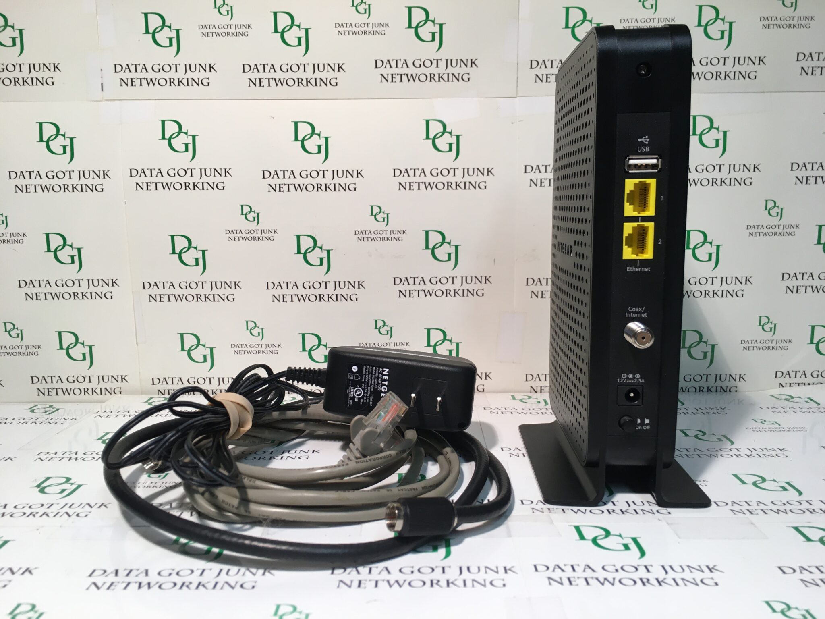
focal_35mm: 29
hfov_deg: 61.7
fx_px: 691
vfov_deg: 48.2
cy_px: 310
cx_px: 412
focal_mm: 4.15
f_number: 2.2
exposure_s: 1/40
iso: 25
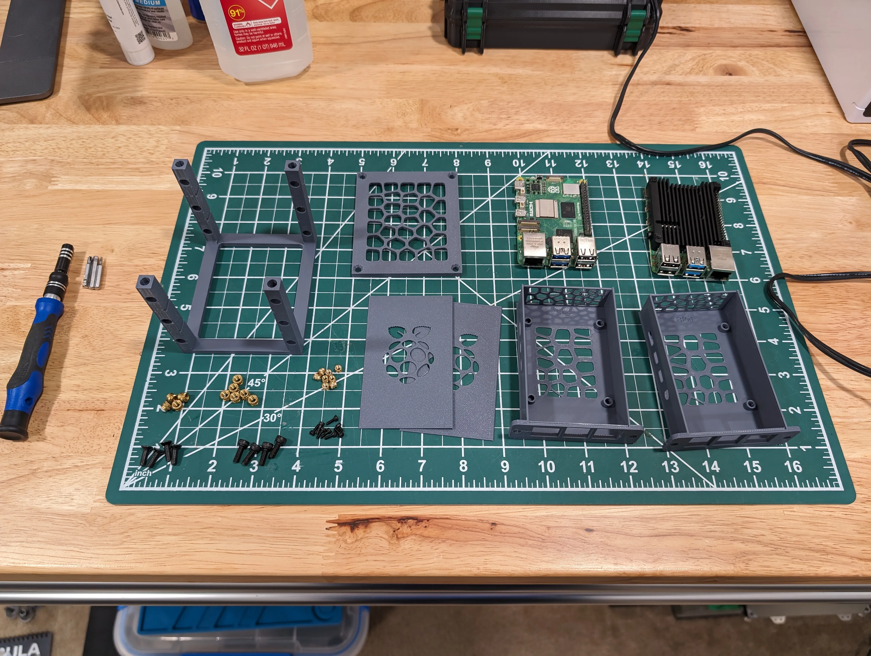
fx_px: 605
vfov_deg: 56.9
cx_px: 436
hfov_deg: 71.5
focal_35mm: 24
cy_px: 328
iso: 107
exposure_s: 1/24
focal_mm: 6.9
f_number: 1.68
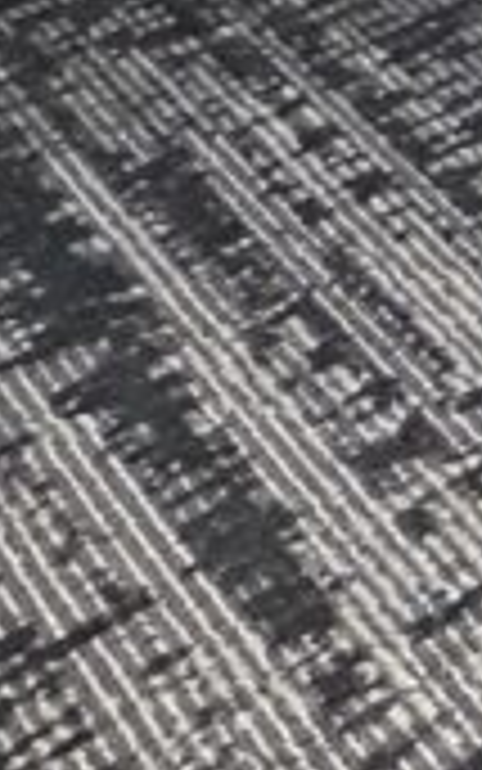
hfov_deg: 6.4
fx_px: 2184
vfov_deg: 16.4
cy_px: -653
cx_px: 2387
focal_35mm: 104
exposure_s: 1/92
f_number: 2.2
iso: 320
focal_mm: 2.22
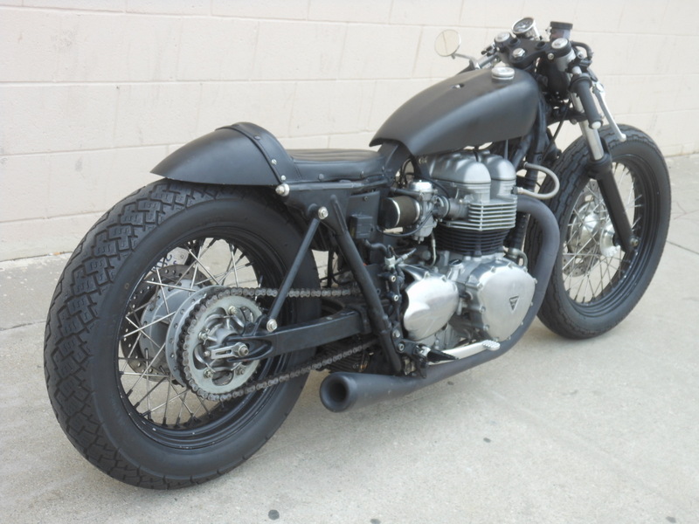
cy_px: 262
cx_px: 350
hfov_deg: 38.2
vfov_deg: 29.1
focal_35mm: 50
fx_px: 1010
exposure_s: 1/200
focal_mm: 8.9
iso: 80
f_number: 4
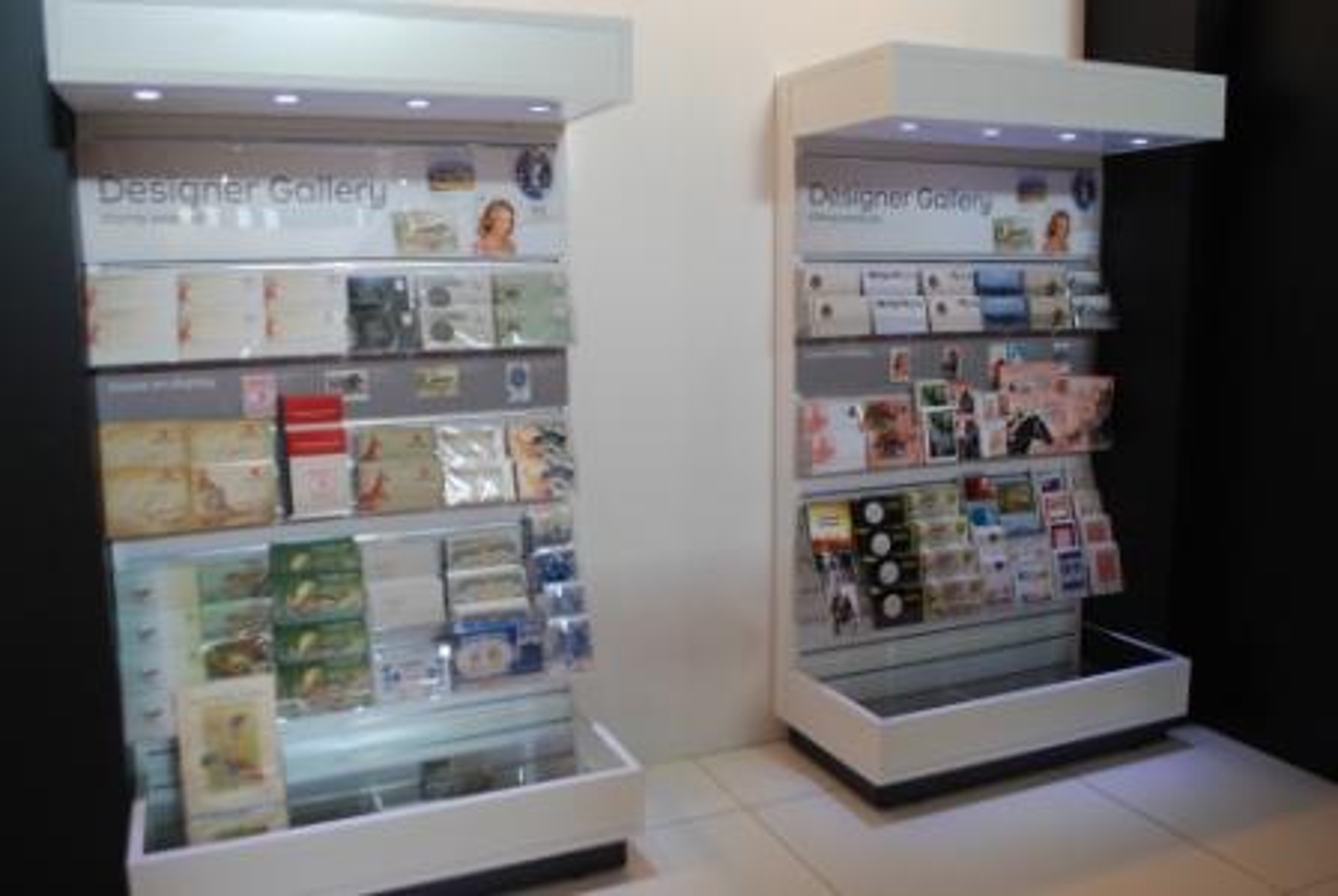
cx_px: 669
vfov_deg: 43.7
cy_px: 448
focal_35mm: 30
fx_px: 1116
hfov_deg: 61.9
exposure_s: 1/60
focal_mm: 20
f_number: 3.8
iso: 200
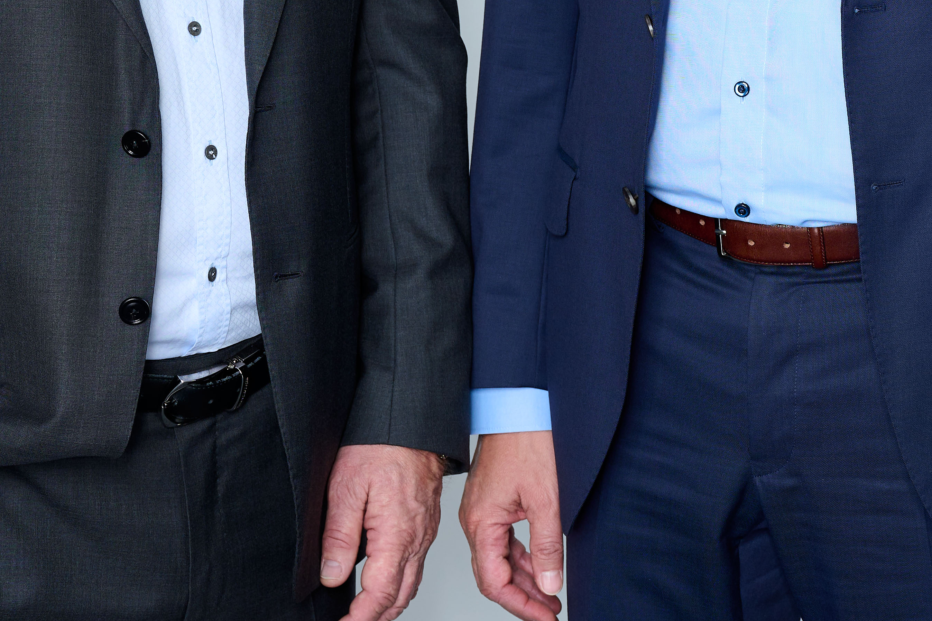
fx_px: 3727
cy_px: -140
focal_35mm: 144
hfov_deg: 14.1
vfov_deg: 9.4
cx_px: 858
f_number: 5.6
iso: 140
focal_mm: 47
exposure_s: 1/180
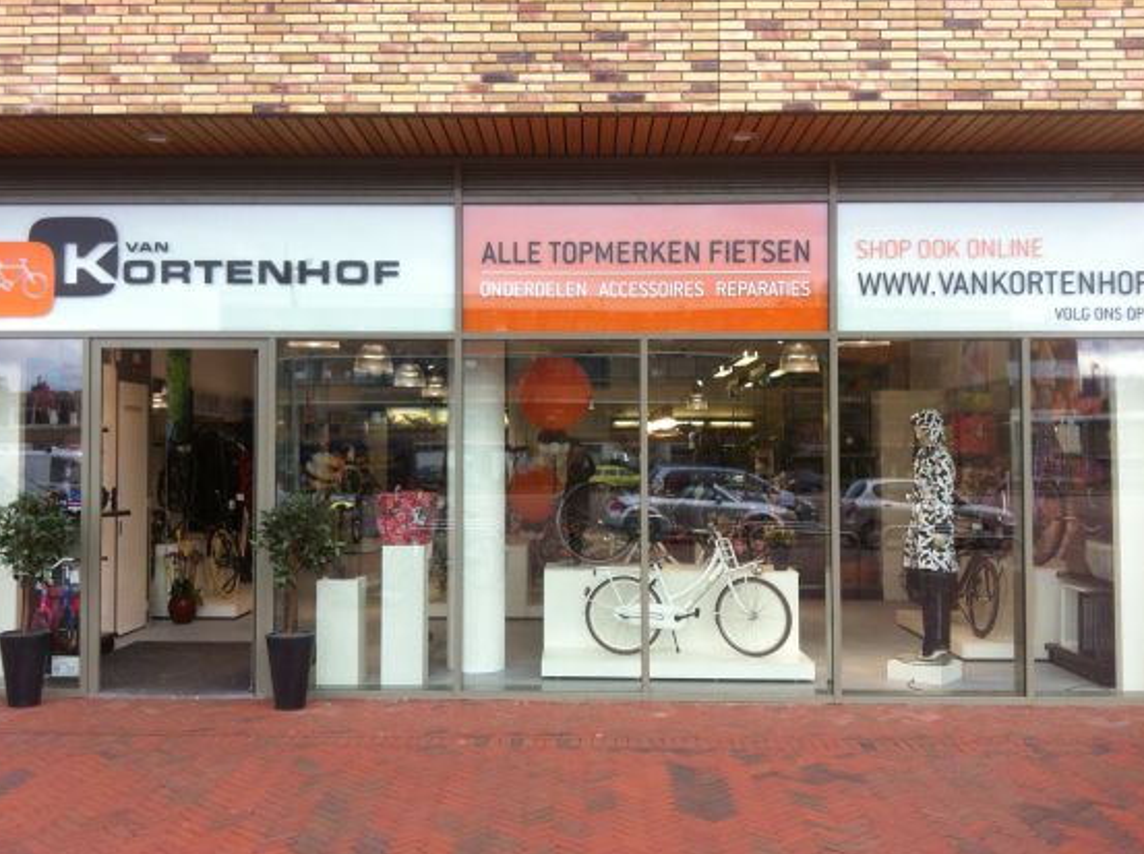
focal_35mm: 38
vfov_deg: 37.6
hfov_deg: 49.0
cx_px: 554
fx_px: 1254
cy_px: 424
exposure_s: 1/101
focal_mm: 3.85
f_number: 2.8
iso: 80
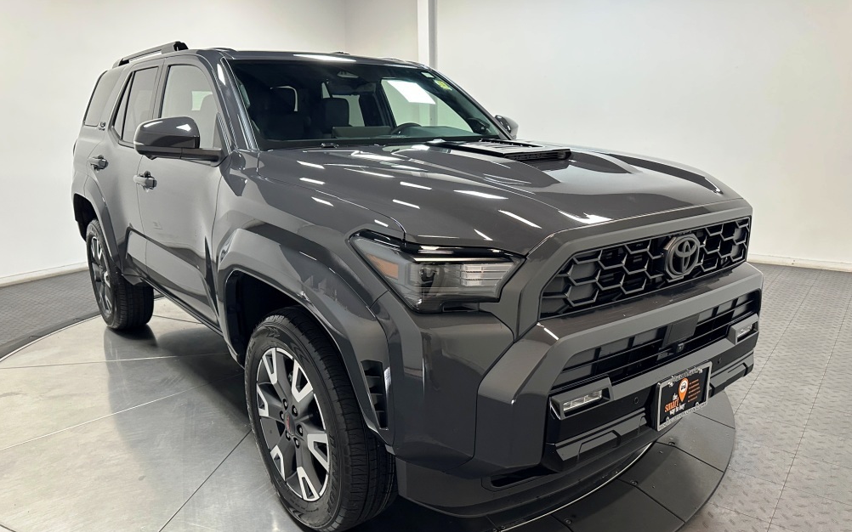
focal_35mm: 26
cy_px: 298
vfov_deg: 47.5
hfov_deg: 70.4
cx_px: 418
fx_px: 604
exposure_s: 1/60
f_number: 1.78
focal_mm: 6.86
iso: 500
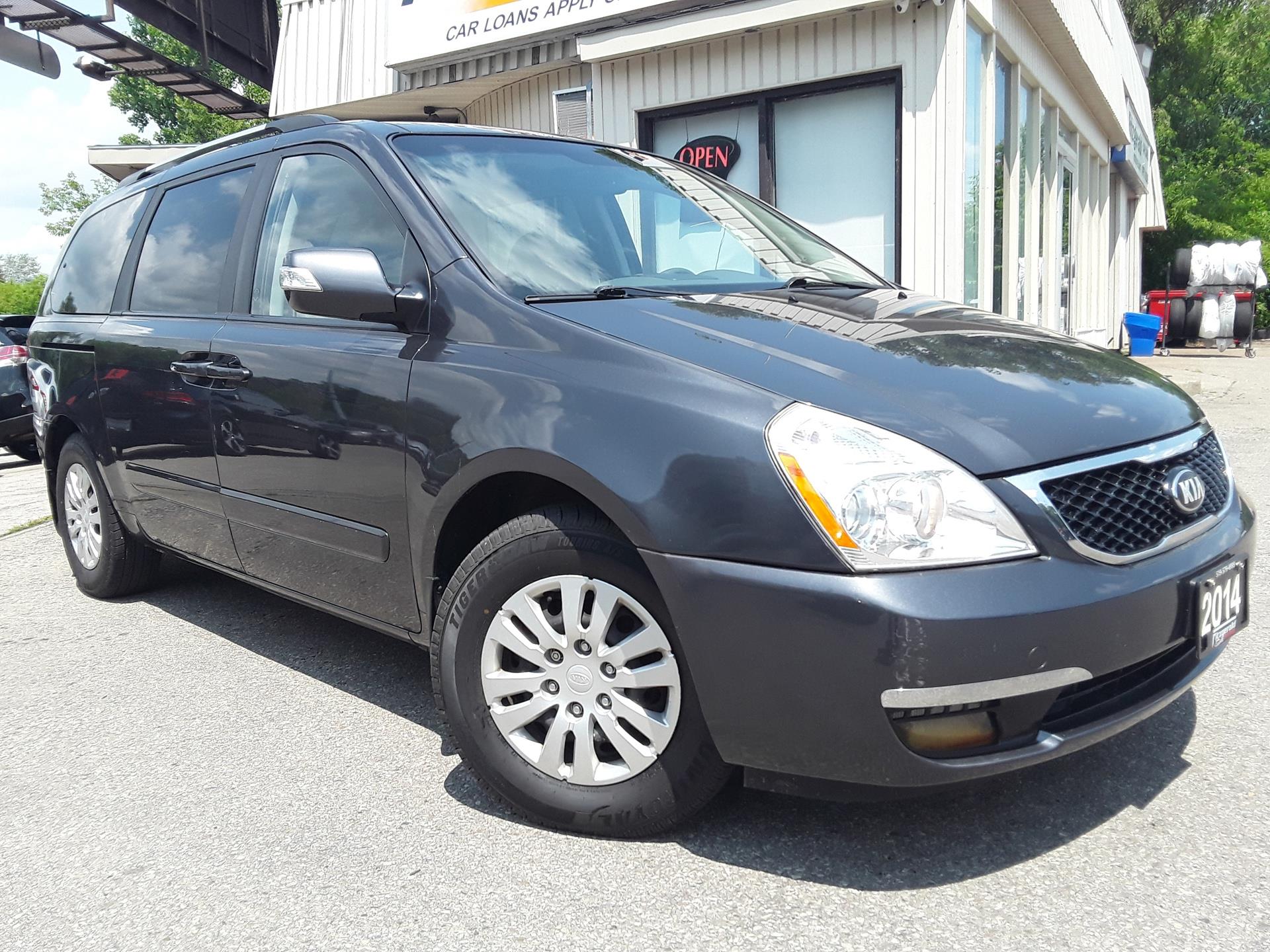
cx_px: 635
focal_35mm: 27
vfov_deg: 51.4
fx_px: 991
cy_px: 476
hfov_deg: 65.3
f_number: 1.9
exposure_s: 1/934
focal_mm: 2.91
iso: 40
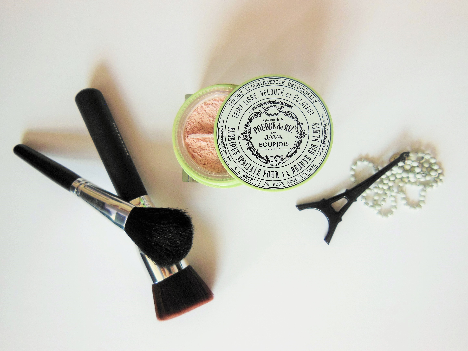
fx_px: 338
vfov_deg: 54.9
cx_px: 234
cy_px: 176
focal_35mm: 25
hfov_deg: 69.4
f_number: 3.5
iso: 125
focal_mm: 4.5
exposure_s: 1/60
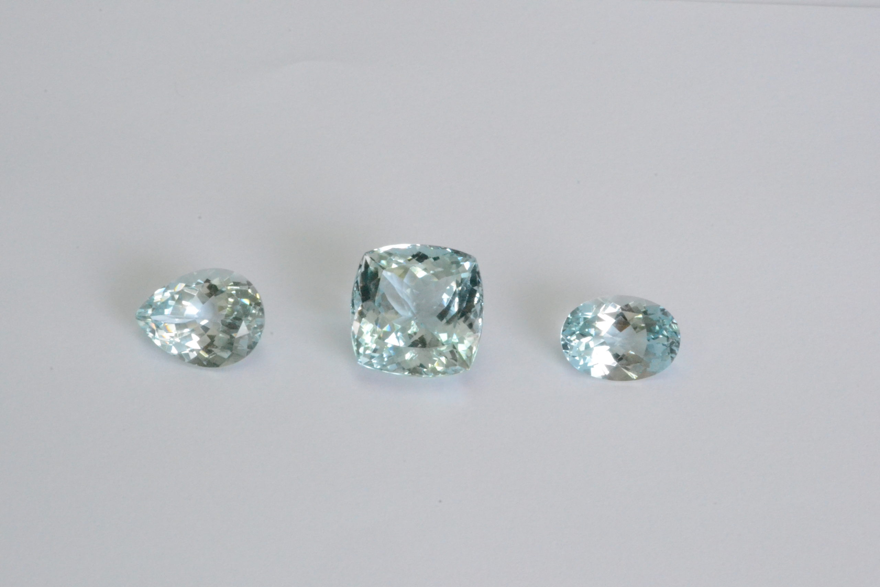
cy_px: 294
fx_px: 2200
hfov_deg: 22.6
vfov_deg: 15.2
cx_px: 440
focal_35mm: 90
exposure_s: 1/60
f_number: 32
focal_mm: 60
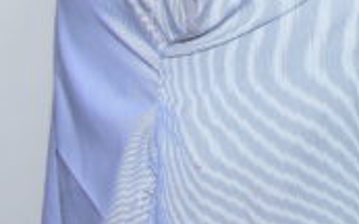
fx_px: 2475
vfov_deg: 5.0
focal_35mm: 253
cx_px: 755
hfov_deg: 7.9
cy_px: -337
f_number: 5.6
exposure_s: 1/125
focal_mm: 28
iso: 500
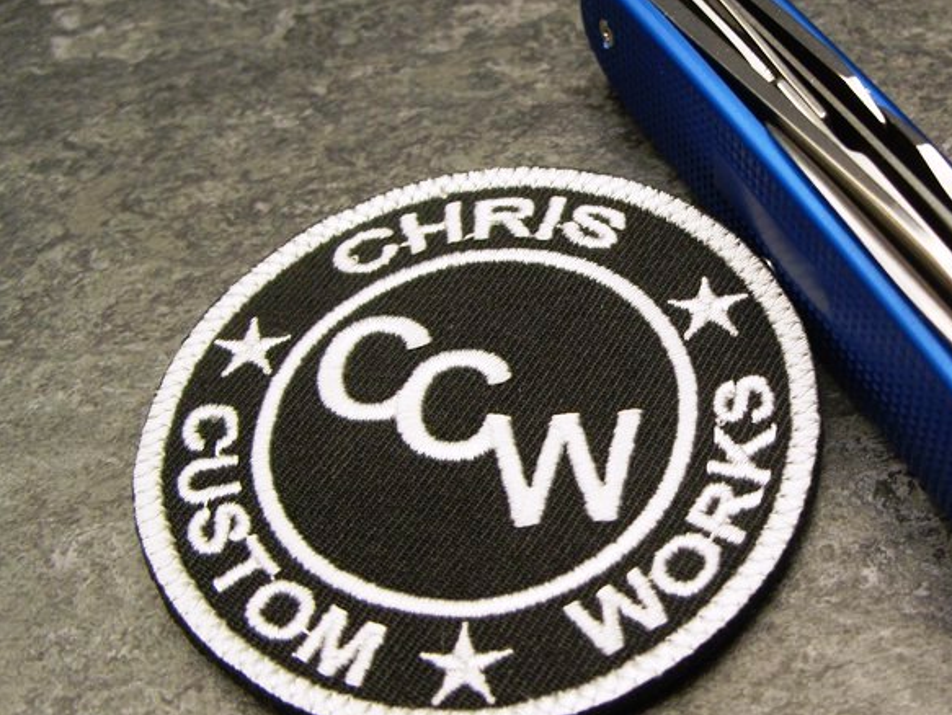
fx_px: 1321
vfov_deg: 30.3
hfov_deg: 39.1
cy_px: 356
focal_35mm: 48
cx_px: 652
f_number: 2.8
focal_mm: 7.8
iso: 100
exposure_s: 1/45
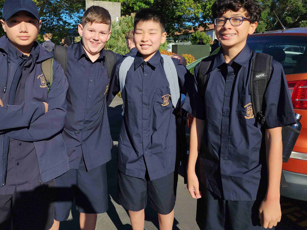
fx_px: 284
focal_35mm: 32
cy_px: 86
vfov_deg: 43.8
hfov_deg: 56.5
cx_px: 126
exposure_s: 1/1493
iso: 12
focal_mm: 6.4
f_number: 1.8
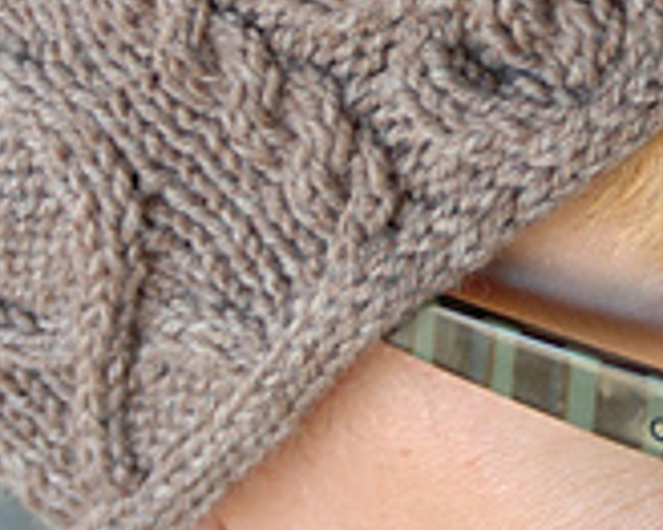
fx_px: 5589
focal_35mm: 285
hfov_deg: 6.7
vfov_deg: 5.4
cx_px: 817
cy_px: -129
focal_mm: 52
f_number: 4.2
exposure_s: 1/50
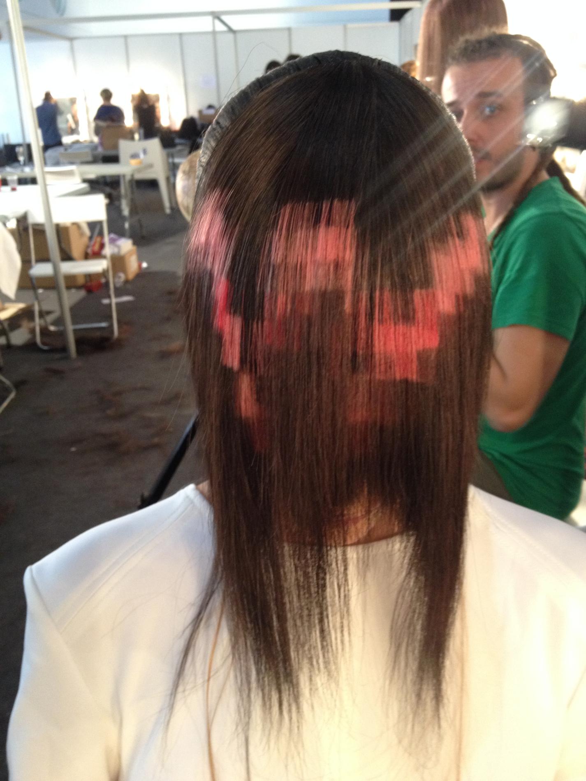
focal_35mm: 35
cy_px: 390
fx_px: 790
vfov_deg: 52.6
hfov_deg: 40.7
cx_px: 293
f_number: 2.4
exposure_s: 1/20
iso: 200
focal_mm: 4.3
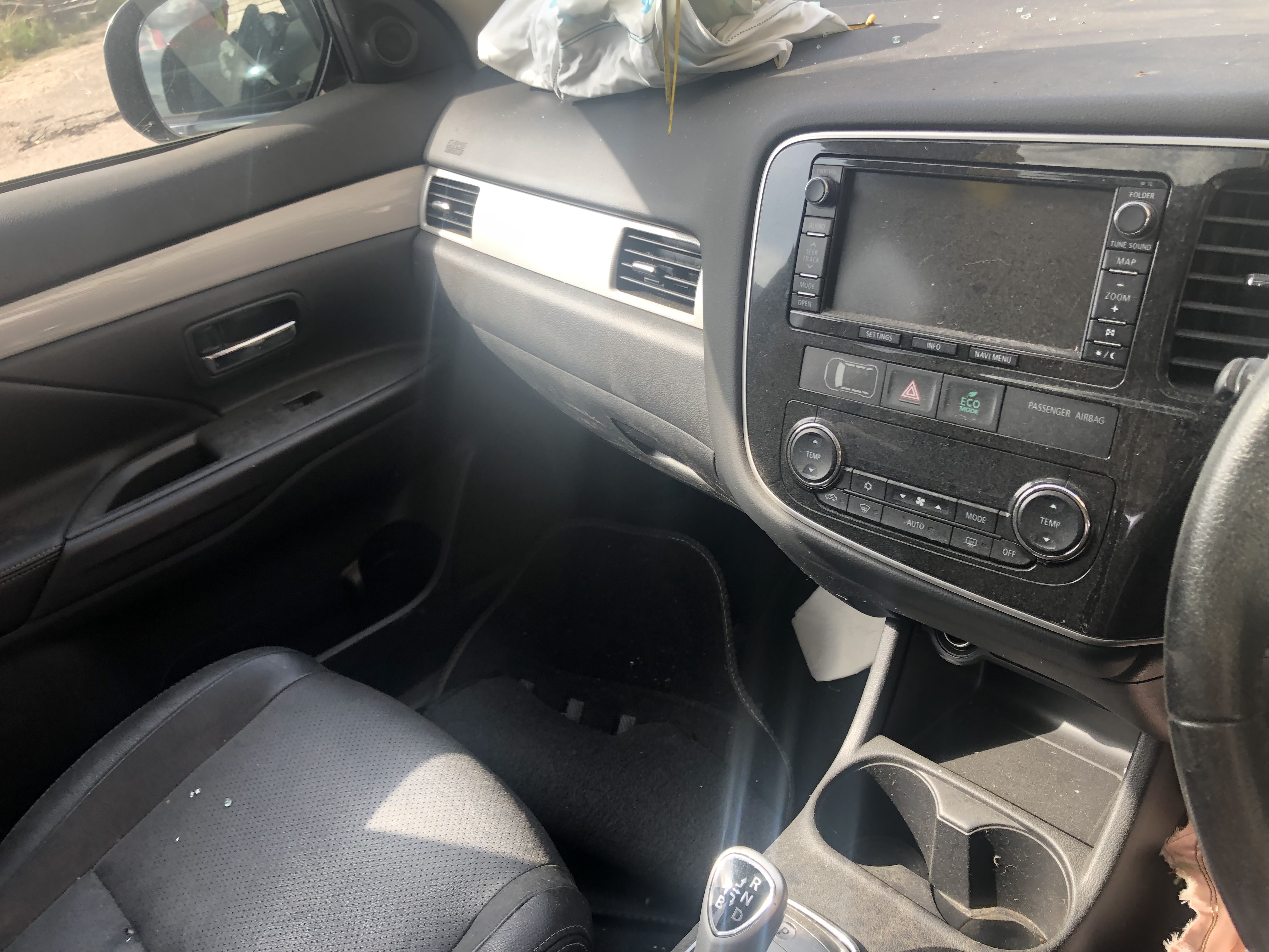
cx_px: 634
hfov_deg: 63.4
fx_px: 1026
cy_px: 476
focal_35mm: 28
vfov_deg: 49.7
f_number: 1.8
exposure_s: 1/120
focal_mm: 3.99
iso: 40
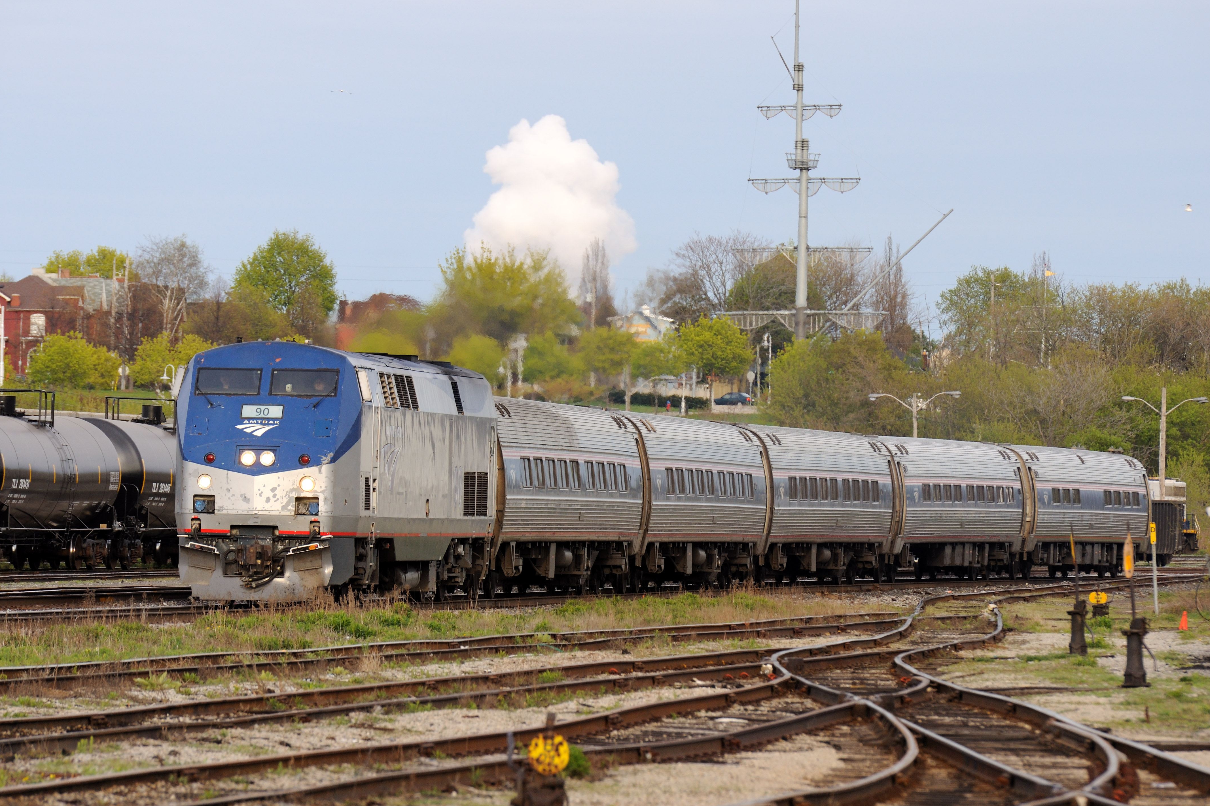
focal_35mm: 301
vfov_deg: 4.6
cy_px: 403
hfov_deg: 6.8
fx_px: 10116
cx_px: 606
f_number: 6.3
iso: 200
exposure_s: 1/320
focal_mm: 200
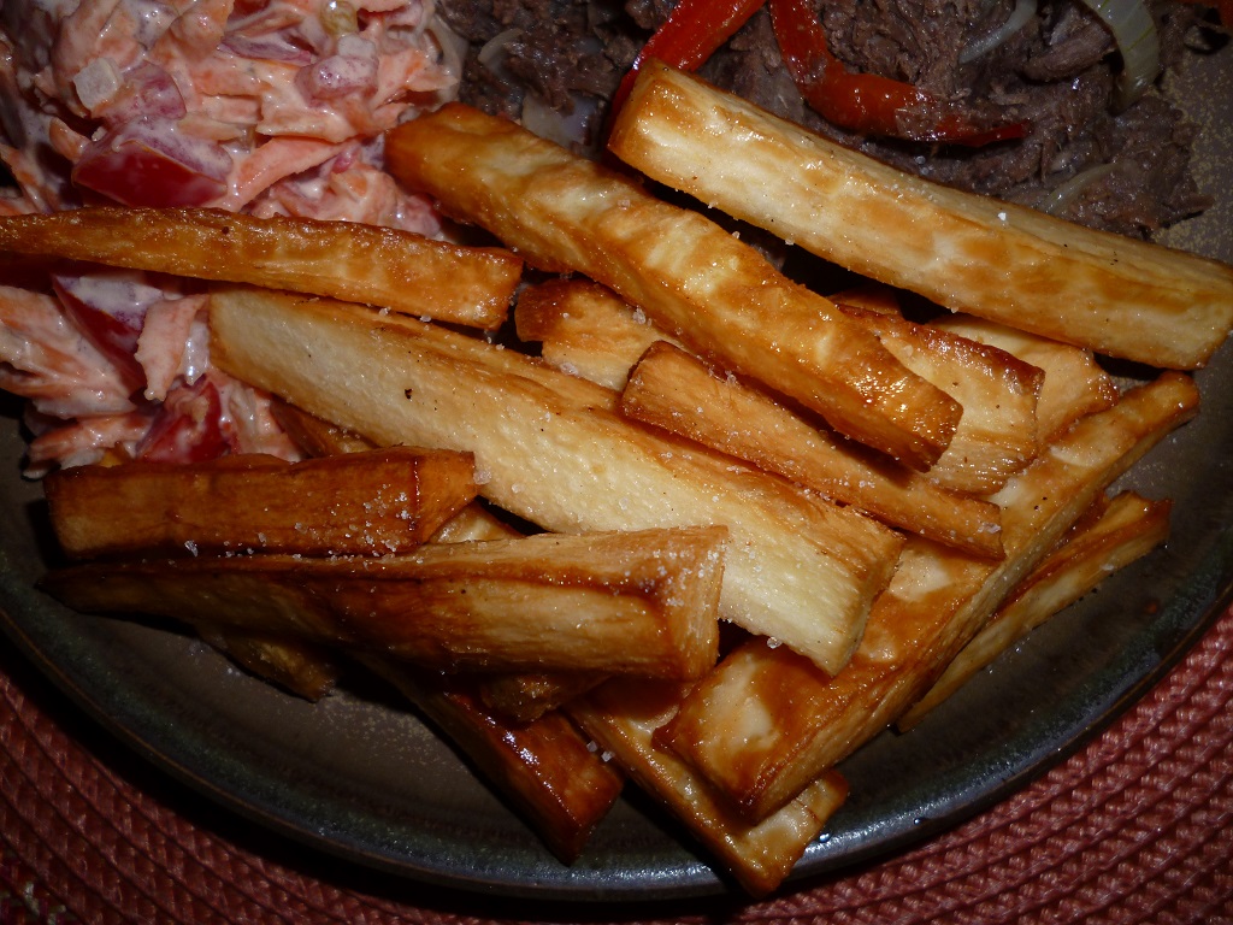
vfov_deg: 49.7
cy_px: 462
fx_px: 997
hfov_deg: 63.4
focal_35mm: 28
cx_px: 616
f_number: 3.1
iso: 100
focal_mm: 5
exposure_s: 1/60
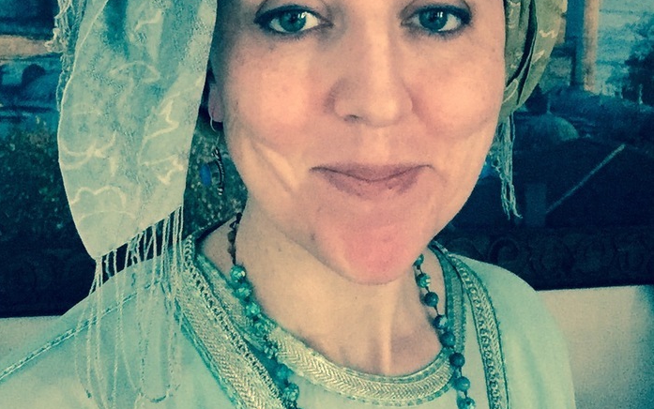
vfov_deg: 27.4
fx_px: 784
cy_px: -12
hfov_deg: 45.3
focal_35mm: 44
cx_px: 327
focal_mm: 2.65
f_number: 2.2
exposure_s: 1/17
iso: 640
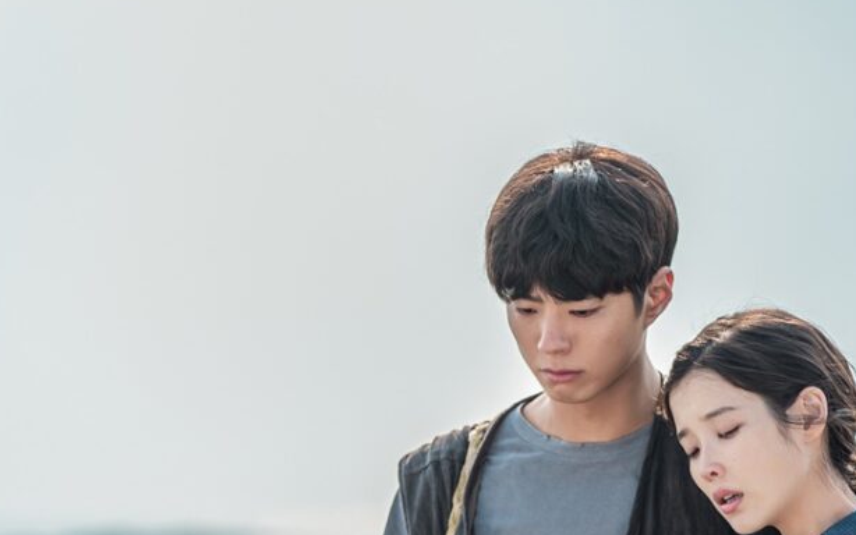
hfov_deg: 9.0
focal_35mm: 233
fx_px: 5437
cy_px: 497
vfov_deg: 5.6
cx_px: 262
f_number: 2.8
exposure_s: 1/1000
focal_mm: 117
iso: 100
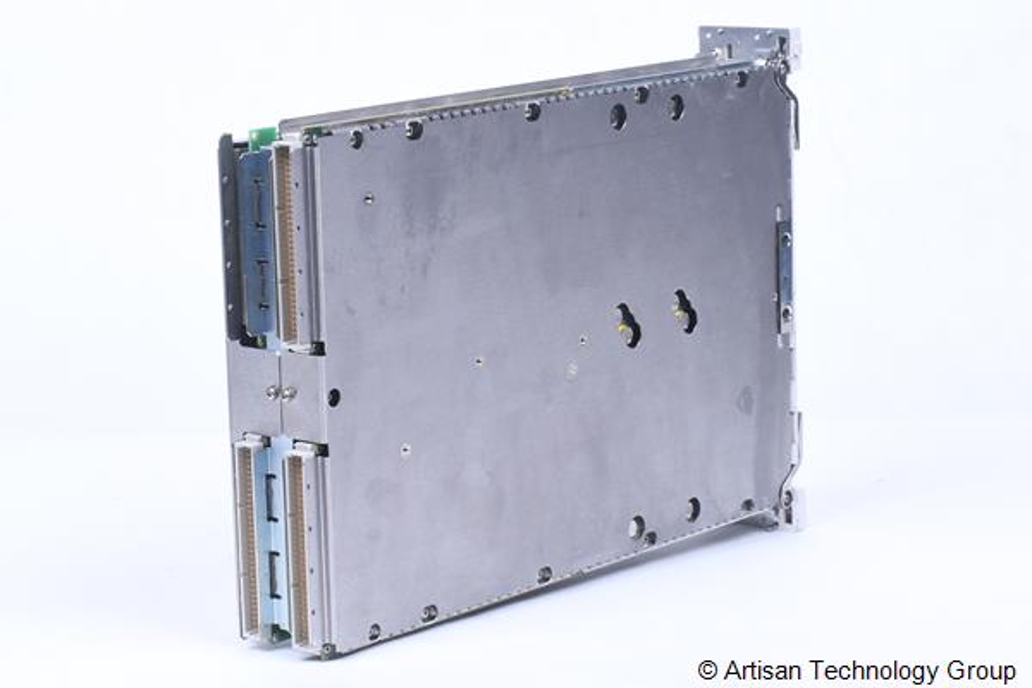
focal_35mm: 51
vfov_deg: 26.5
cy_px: 344
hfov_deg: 38.9
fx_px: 1462
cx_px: 516
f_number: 14
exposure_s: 1/200
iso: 200
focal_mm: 34
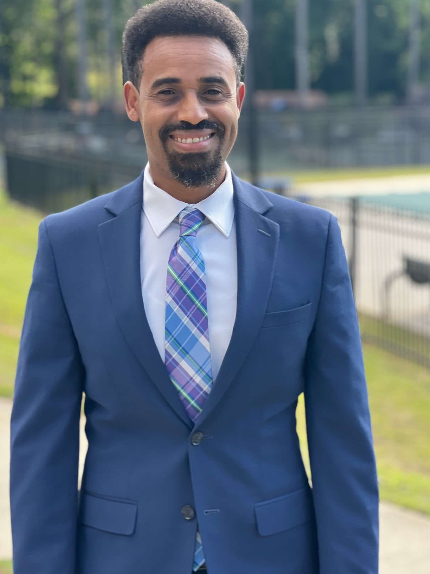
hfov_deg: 17.6
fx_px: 1392
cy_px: 264
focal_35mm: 84
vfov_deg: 23.3
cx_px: 203
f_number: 2.8
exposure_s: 1/121
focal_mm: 9
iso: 40
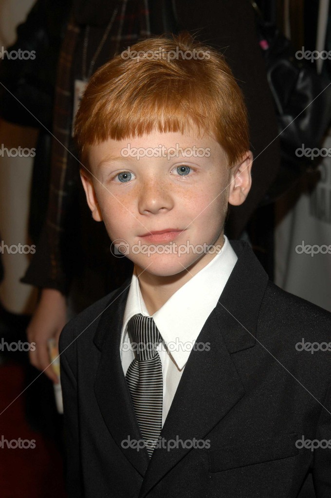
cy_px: 249
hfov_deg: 12.2
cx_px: 166
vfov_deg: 18.2
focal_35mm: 112
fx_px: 1555
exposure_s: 1/180
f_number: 9
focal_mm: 75
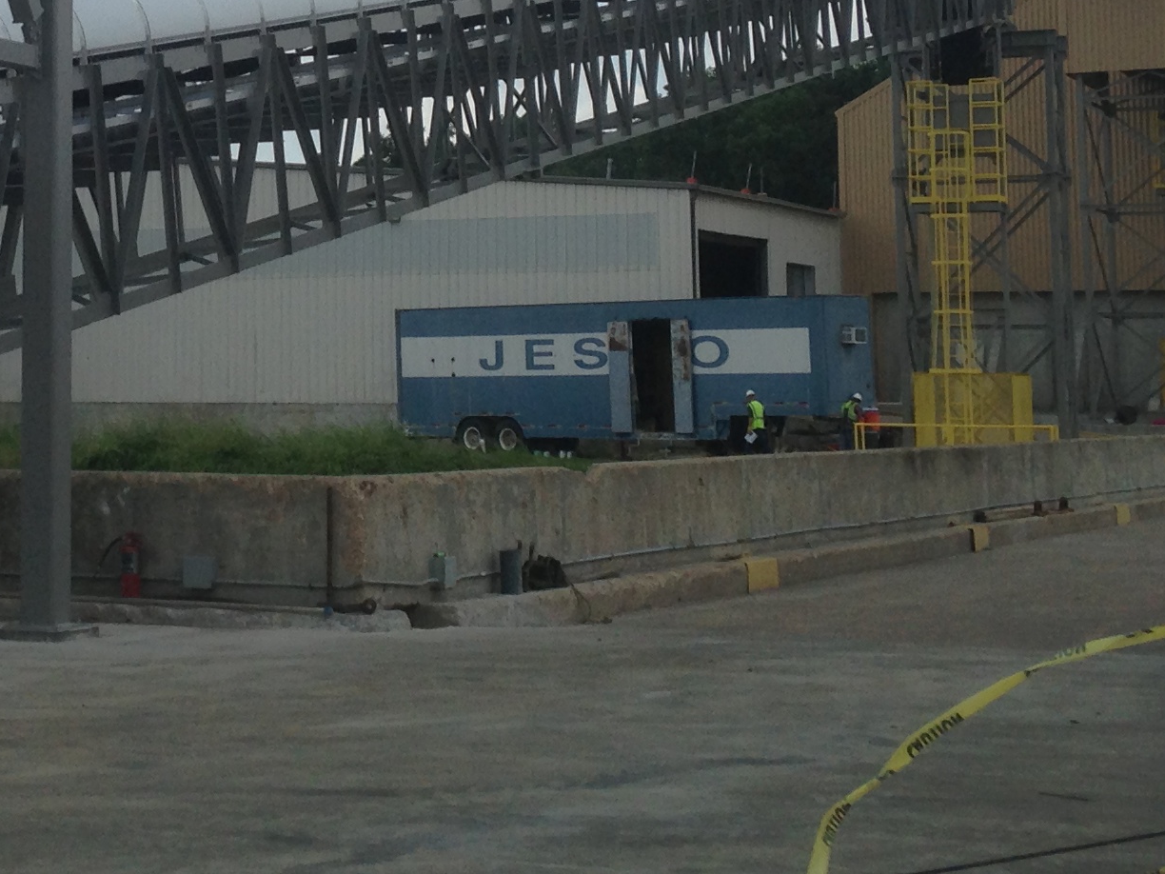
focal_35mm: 88
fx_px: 2962
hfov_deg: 21.7
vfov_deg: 16.5
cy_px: 44
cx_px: 97
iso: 50
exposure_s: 1/1695
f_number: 2.4
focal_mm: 4.13
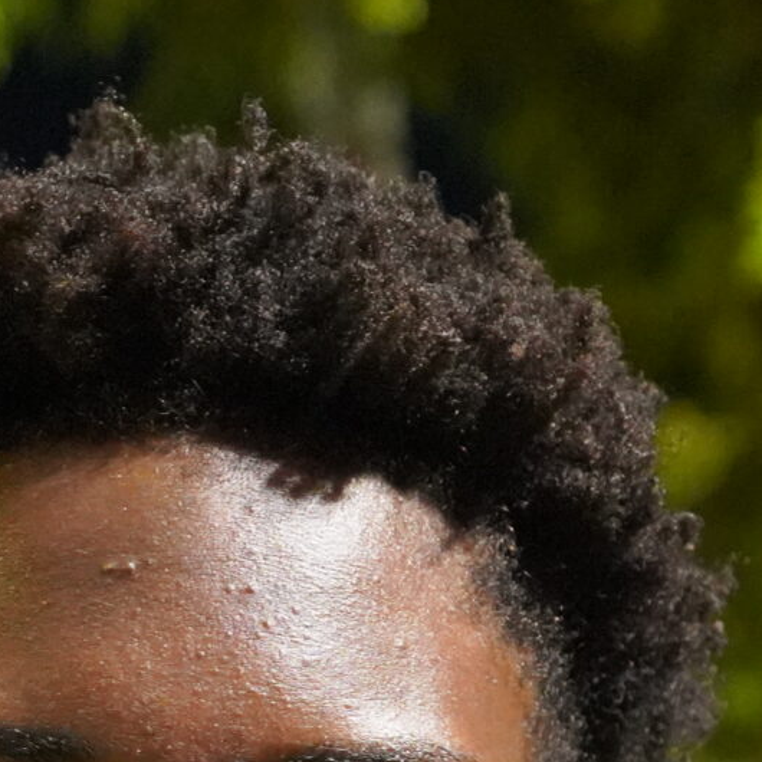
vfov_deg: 9.0
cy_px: 1220
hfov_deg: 9.2
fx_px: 4707
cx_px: 129
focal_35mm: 189
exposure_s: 1/80
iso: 12800
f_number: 4.5
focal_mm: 46
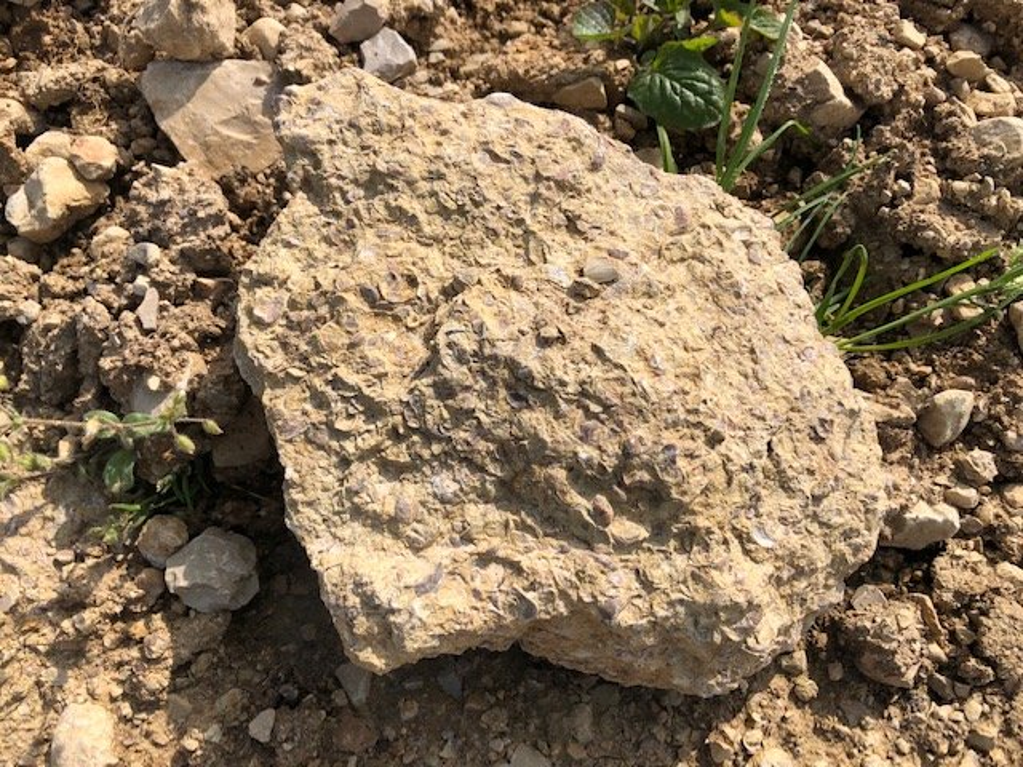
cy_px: 384
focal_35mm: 28
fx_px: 827
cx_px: 512
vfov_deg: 49.7
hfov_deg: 63.4
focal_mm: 3.99
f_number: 1.8
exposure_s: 1/2825
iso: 20
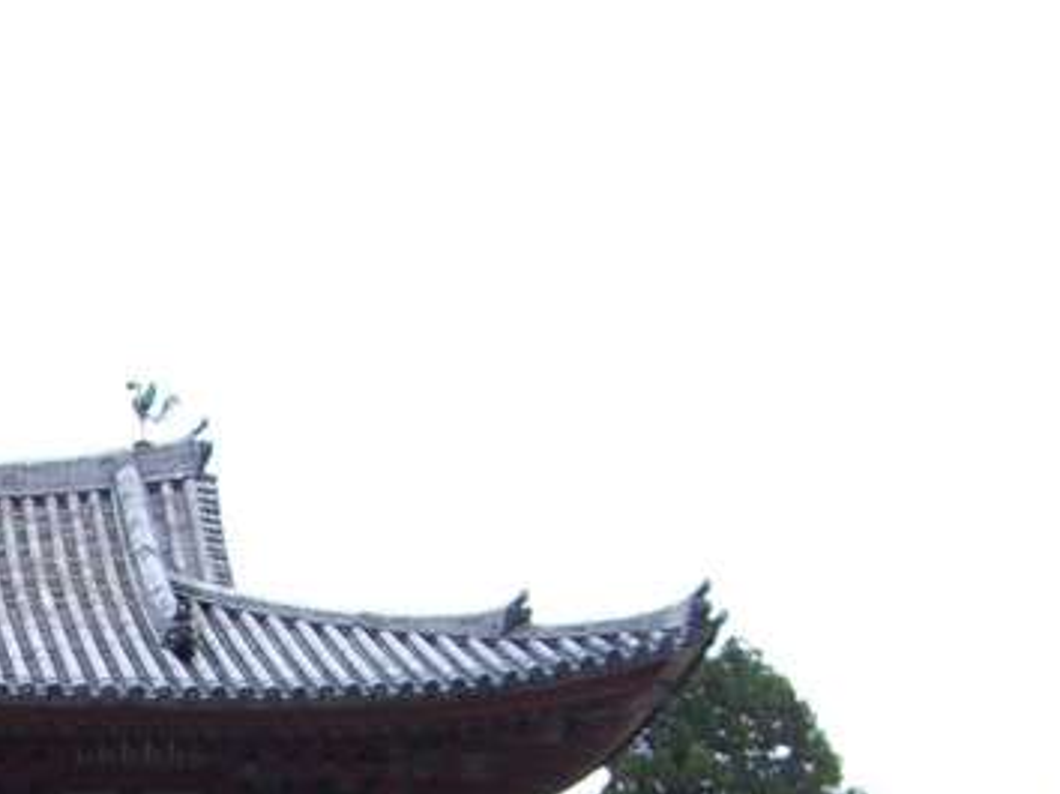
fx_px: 3366
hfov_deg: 17.2
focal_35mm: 110
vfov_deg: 13.0
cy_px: 1013
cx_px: -162
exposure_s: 1/125
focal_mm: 6.2
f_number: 2.7
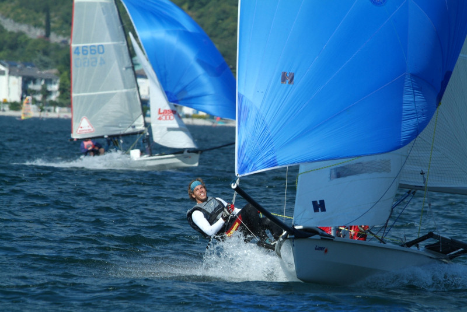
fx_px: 6622
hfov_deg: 4.0
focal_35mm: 510
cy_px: 156
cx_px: 234
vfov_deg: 2.7
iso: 400
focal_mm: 340
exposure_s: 1/750
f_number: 8
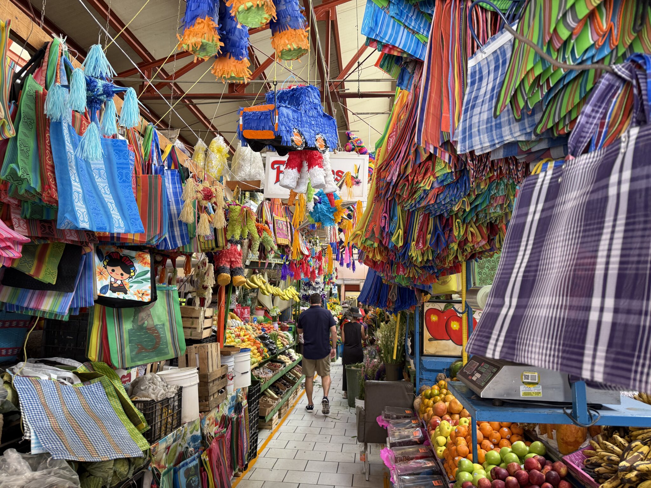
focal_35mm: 24
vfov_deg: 56.8
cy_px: 244
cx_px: 326
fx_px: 451
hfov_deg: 71.6
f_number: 1.78
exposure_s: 1/60
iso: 125
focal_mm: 6.76
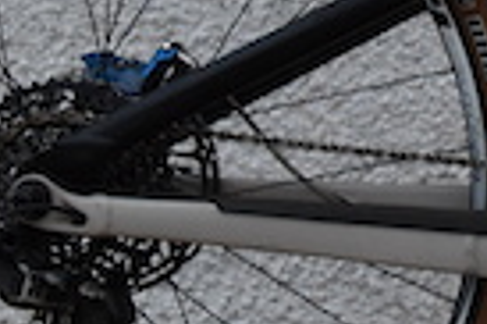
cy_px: -80
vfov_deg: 7.7
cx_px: 981
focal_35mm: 175
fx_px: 2365
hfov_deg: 10.7
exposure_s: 1/60
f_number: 3.5
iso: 900
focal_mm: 20
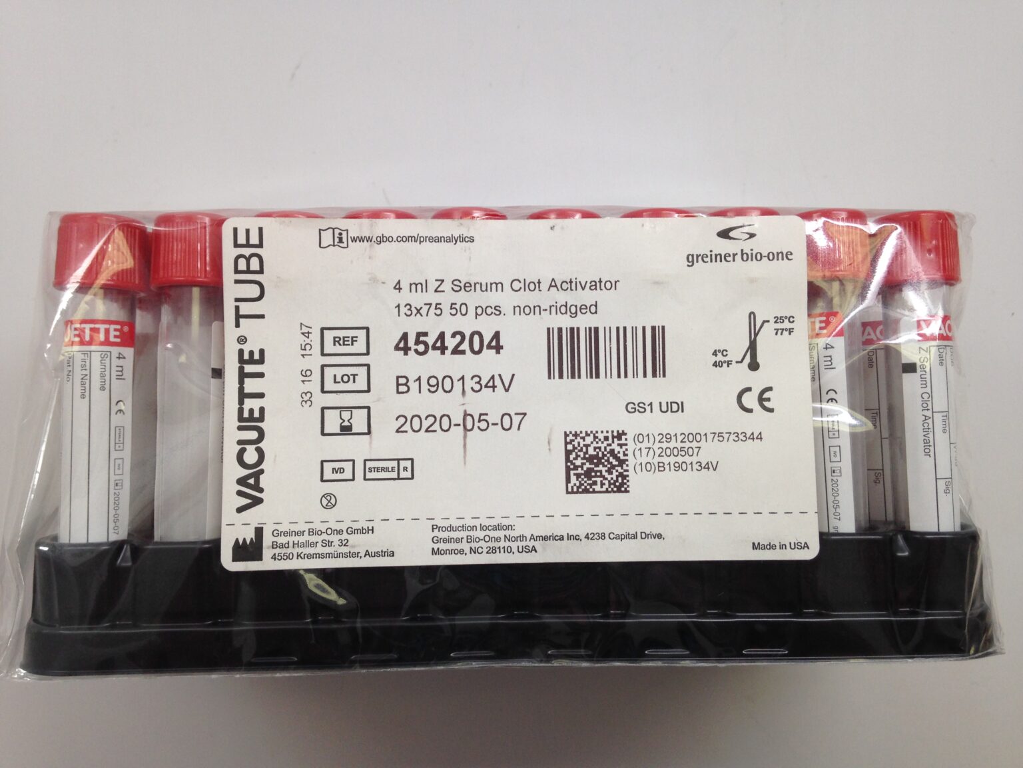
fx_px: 975
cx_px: 512
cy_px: 384
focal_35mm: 33
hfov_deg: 55.4
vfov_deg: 42.9
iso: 50
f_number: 2.4
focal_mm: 4.12
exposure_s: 1/60
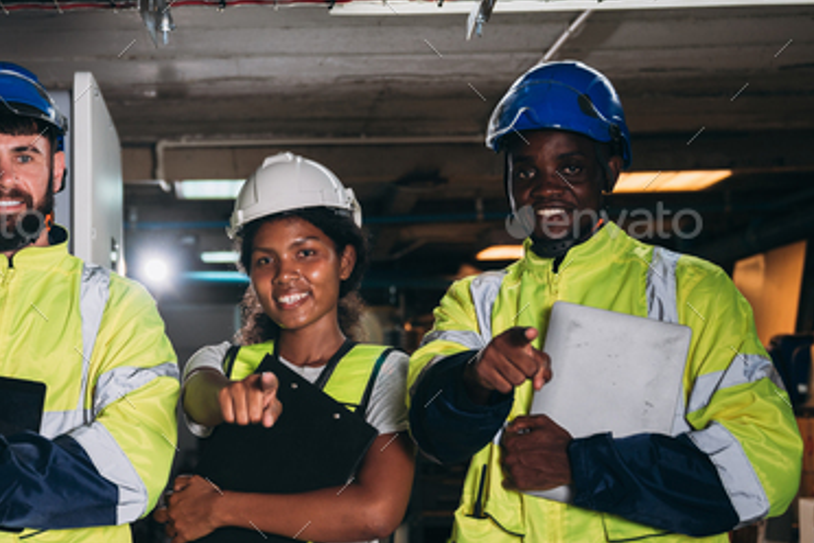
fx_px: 1650
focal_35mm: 73
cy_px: 326
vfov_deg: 18.7
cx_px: 269
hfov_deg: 27.5
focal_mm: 46
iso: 320
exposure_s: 1/160
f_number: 2.8
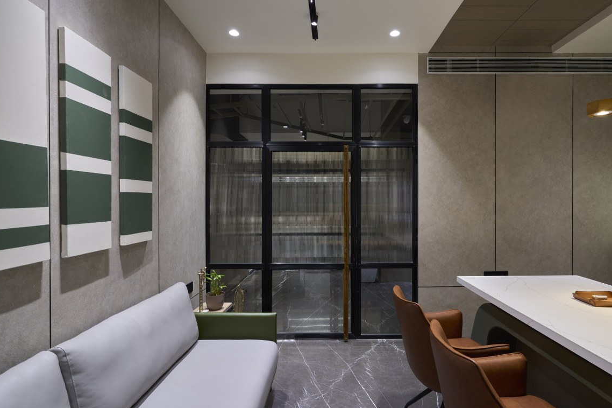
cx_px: 337
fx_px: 306
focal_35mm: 18
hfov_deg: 89.7
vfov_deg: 67.3
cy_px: 212
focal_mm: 16
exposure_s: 1/6
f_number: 7.1
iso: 160
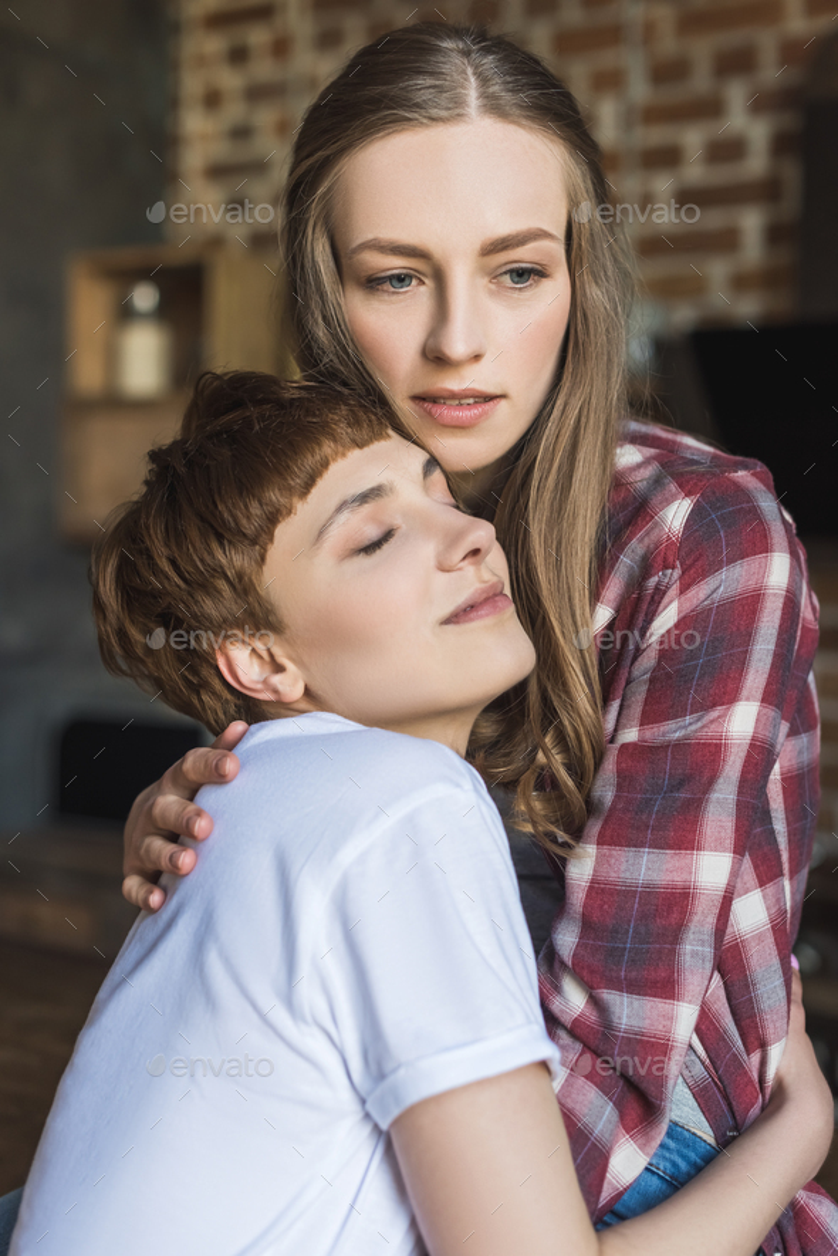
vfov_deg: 39.6
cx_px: 419
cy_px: 628
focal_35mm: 50
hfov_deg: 27.0
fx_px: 1744
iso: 500
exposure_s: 1/125
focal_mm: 50
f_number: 2.8
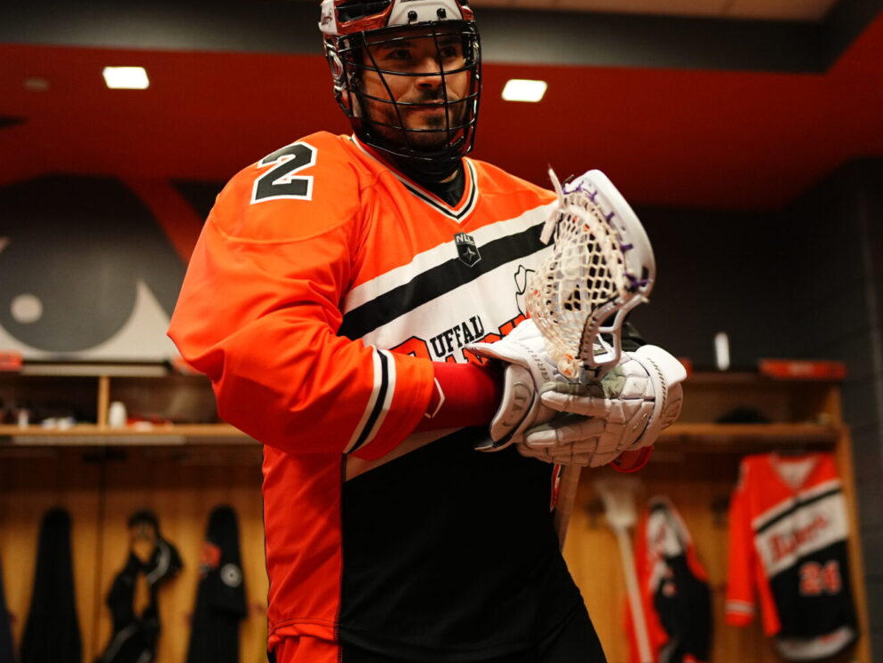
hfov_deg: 36.5
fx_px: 1327
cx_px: 584
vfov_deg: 28.0
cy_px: 284
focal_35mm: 52
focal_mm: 35
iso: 2000
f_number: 1.4
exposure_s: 1/500
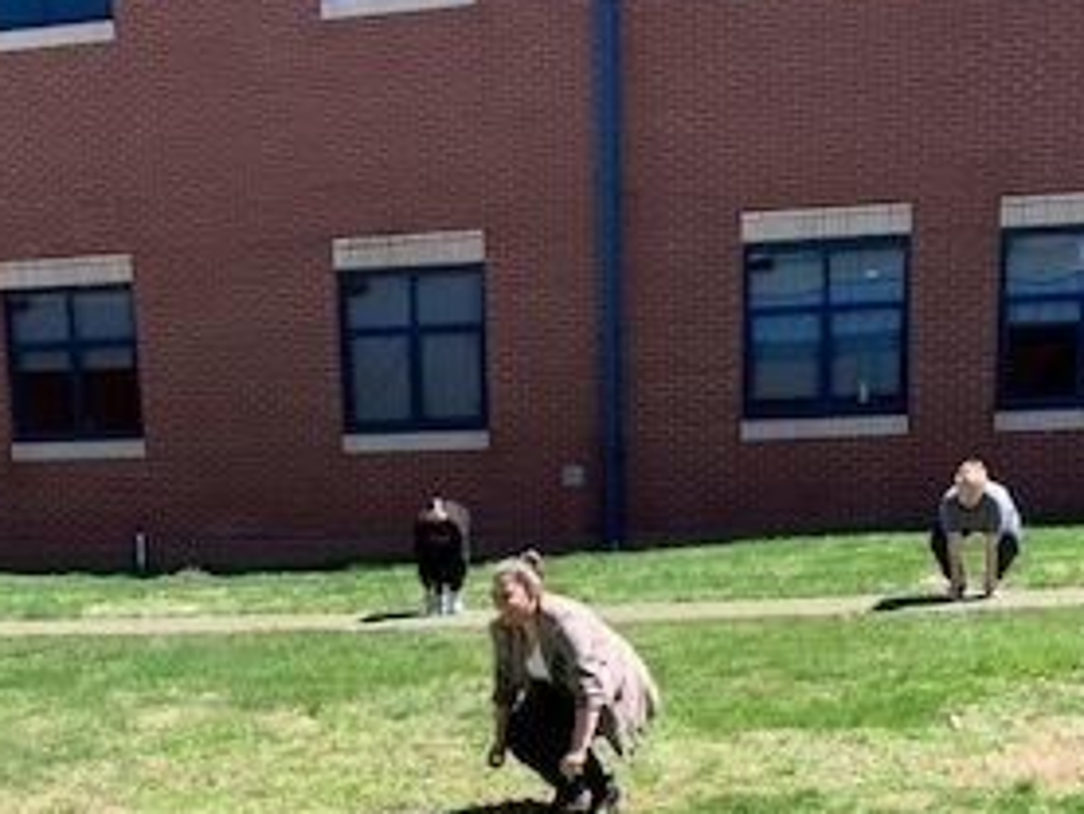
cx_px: 481
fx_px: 1880
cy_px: 884
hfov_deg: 32.1
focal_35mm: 60
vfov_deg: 23.1
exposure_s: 1/991
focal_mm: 4.25
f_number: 1.8
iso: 25
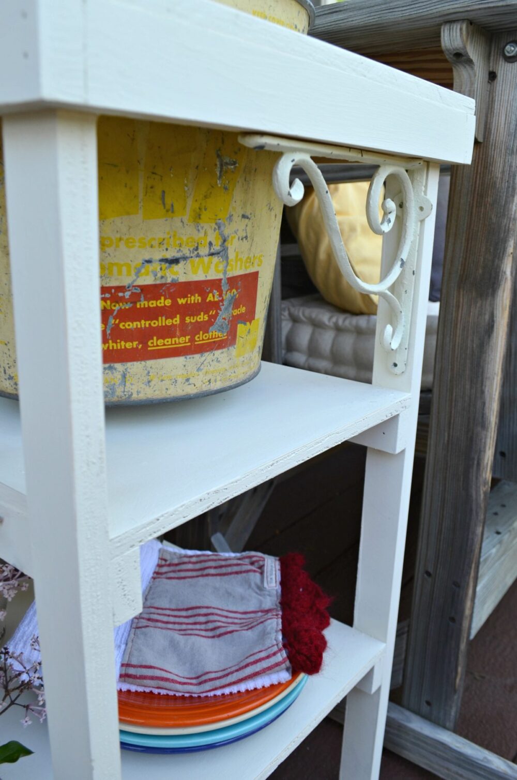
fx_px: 584
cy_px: 390
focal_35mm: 27
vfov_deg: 67.5
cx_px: 258
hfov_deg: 47.7
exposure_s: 1/125
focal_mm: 18
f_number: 5.6
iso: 250
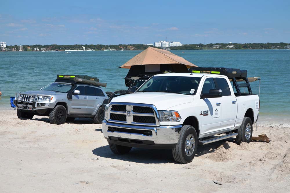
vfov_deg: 26.4
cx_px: 145
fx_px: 410
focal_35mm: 51
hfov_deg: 38.9
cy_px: 96
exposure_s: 1/320
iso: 100
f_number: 9
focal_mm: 34
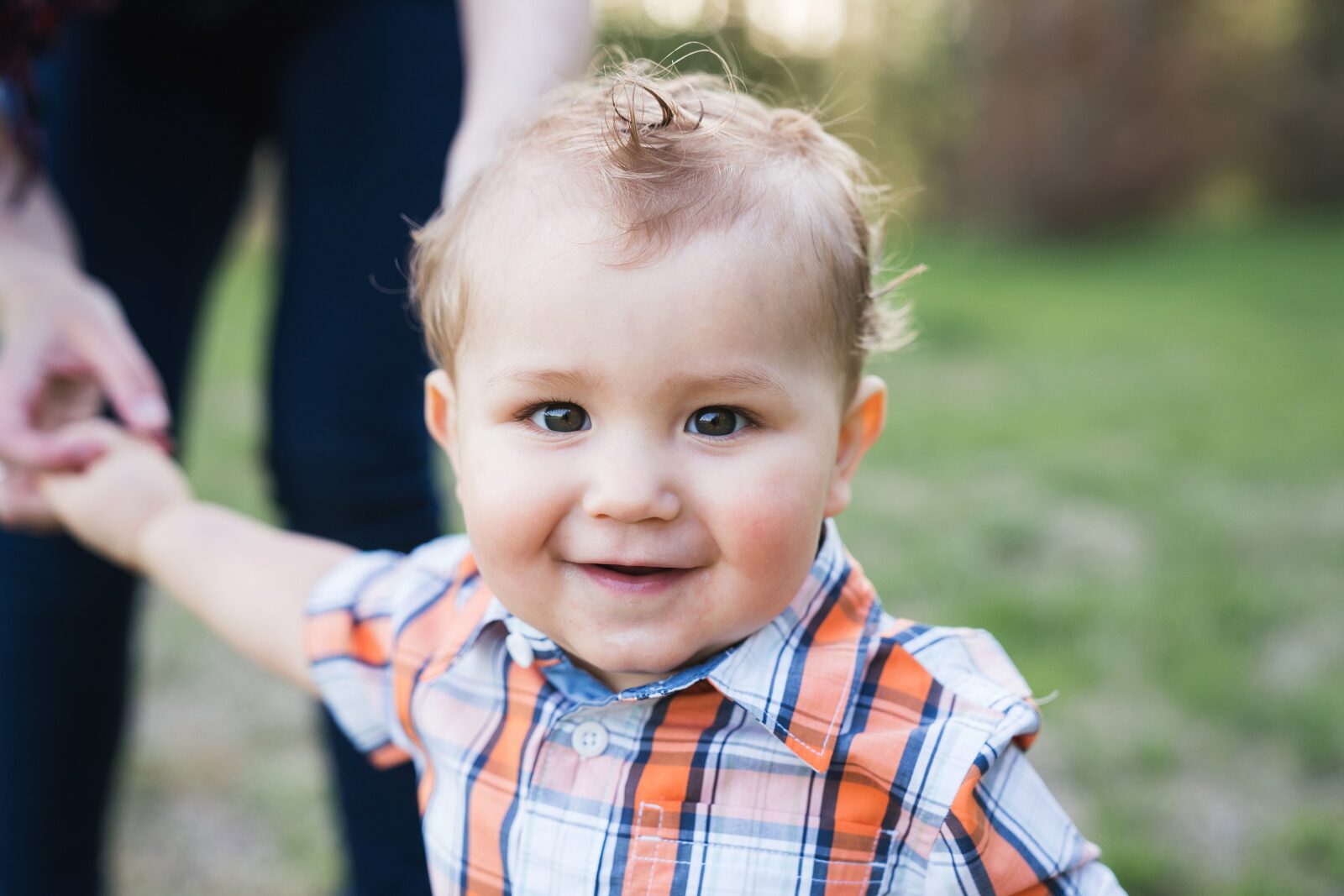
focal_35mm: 52
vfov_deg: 26.0
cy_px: 448
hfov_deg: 38.2
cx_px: 672
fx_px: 1941
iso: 800
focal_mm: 52
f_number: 2.8
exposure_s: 1/1000
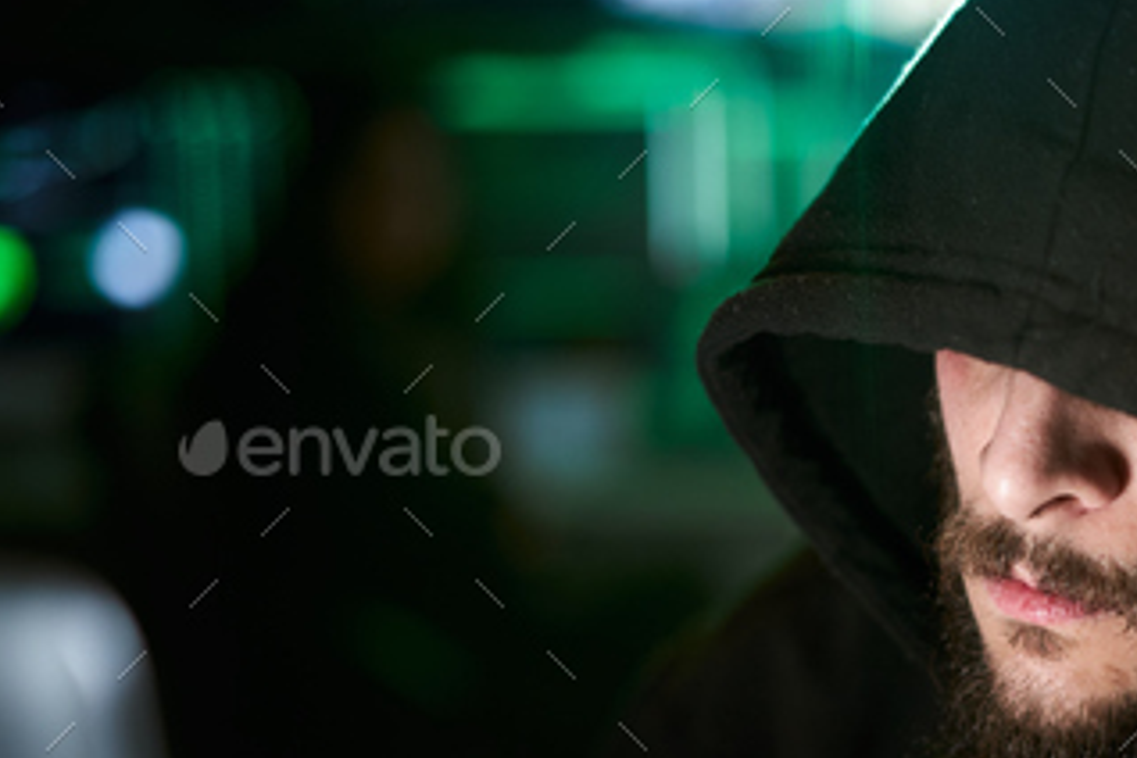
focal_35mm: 102
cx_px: 865
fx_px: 3221
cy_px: 617
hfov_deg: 19.9
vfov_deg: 13.3
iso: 800
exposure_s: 1/100
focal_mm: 55
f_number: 2
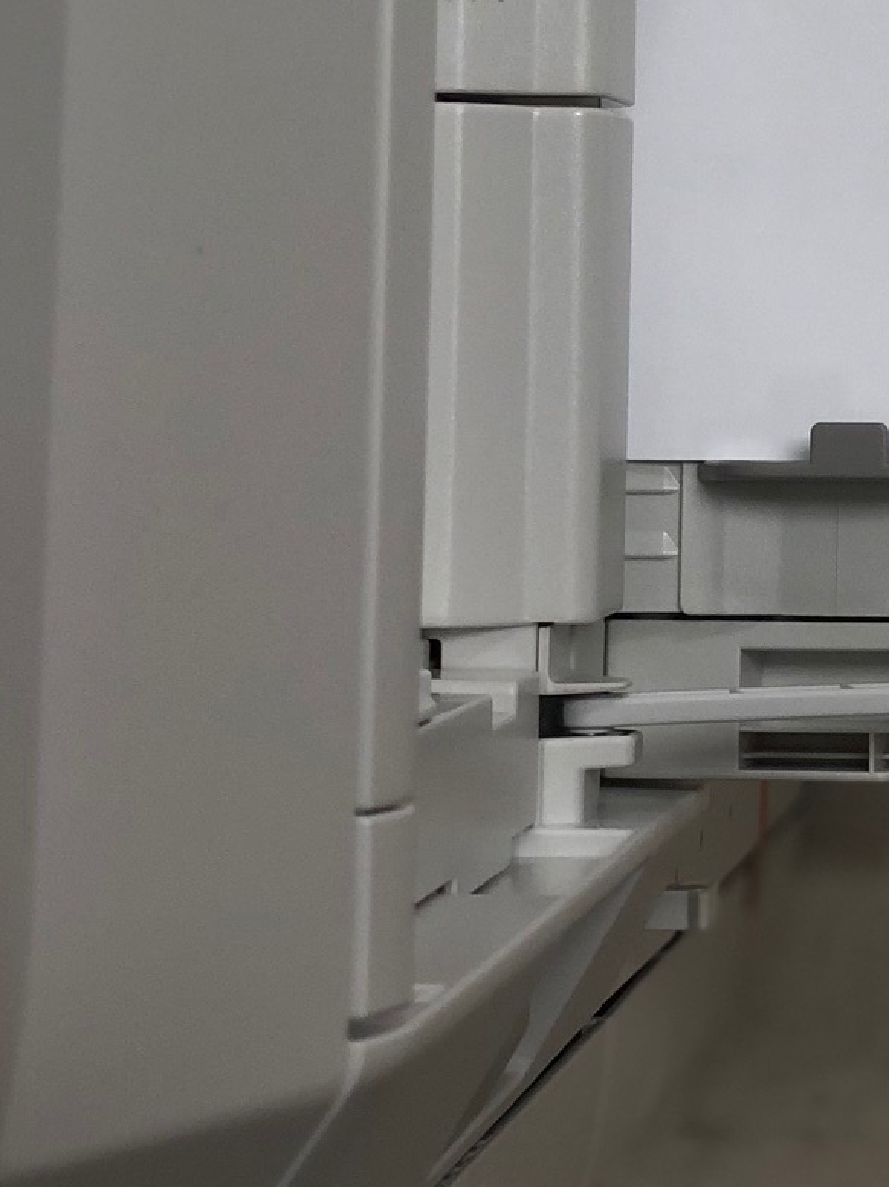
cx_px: 1129
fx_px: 4627
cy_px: -348
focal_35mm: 135
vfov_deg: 14.1
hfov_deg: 10.7
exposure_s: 1/60
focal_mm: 6
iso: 32
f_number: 2.4
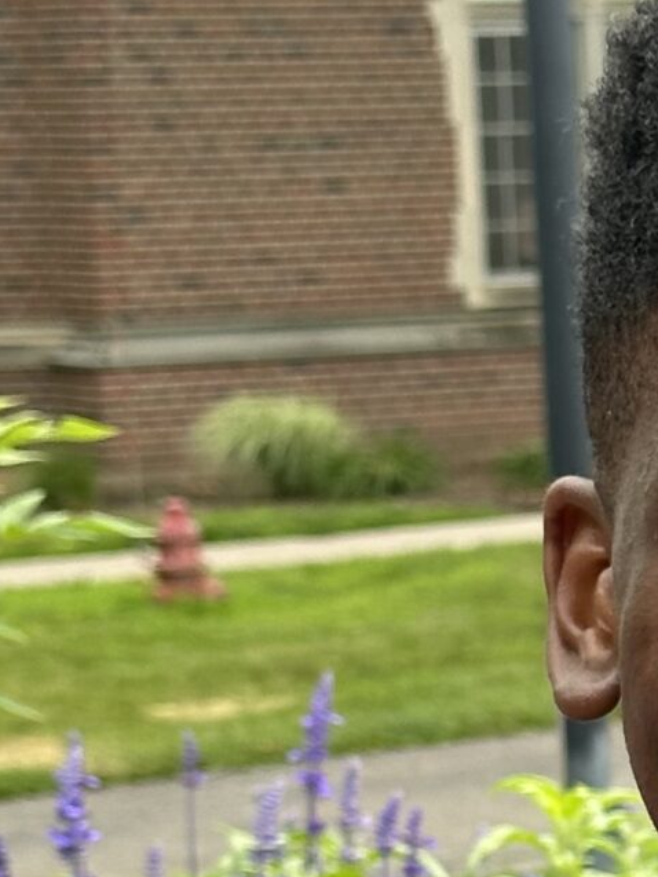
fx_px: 4890
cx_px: 966
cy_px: 1210
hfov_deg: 7.6
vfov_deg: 10.0
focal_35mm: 193
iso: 64
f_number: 1.78
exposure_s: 1/300
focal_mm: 6.86
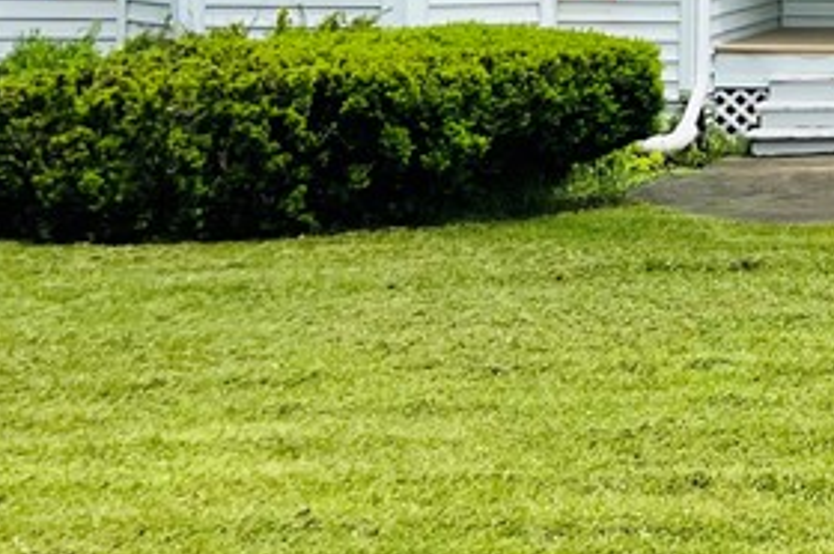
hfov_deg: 17.3
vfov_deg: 13.4
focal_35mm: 99
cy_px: -92
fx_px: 2291
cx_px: 1445
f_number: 1.6
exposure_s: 1/6135
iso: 32
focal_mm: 4.2
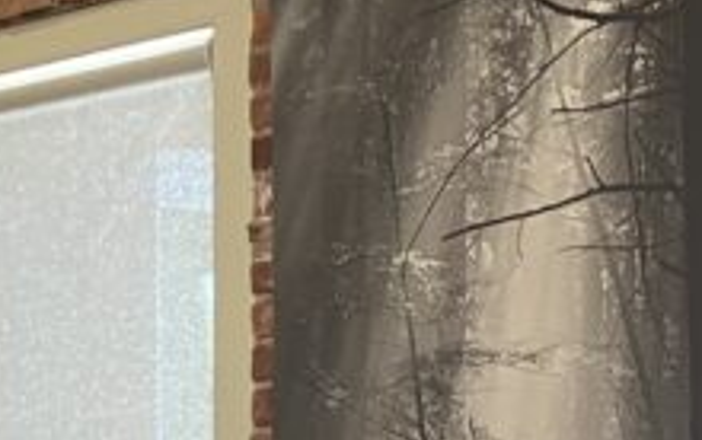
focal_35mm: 138
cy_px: 931
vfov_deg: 8.9
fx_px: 2643
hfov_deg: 15.0
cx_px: 77
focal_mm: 3.99
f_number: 1.8
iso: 200
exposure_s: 1/60
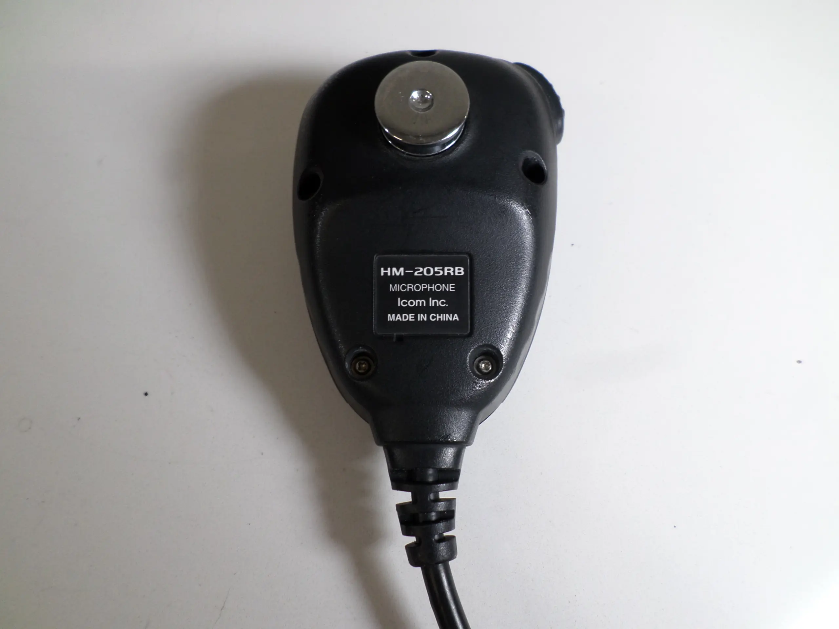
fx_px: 606
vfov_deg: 54.9
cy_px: 314
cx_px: 420
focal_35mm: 25
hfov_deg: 69.4
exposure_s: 1/60
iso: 80
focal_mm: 4.5
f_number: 2.5
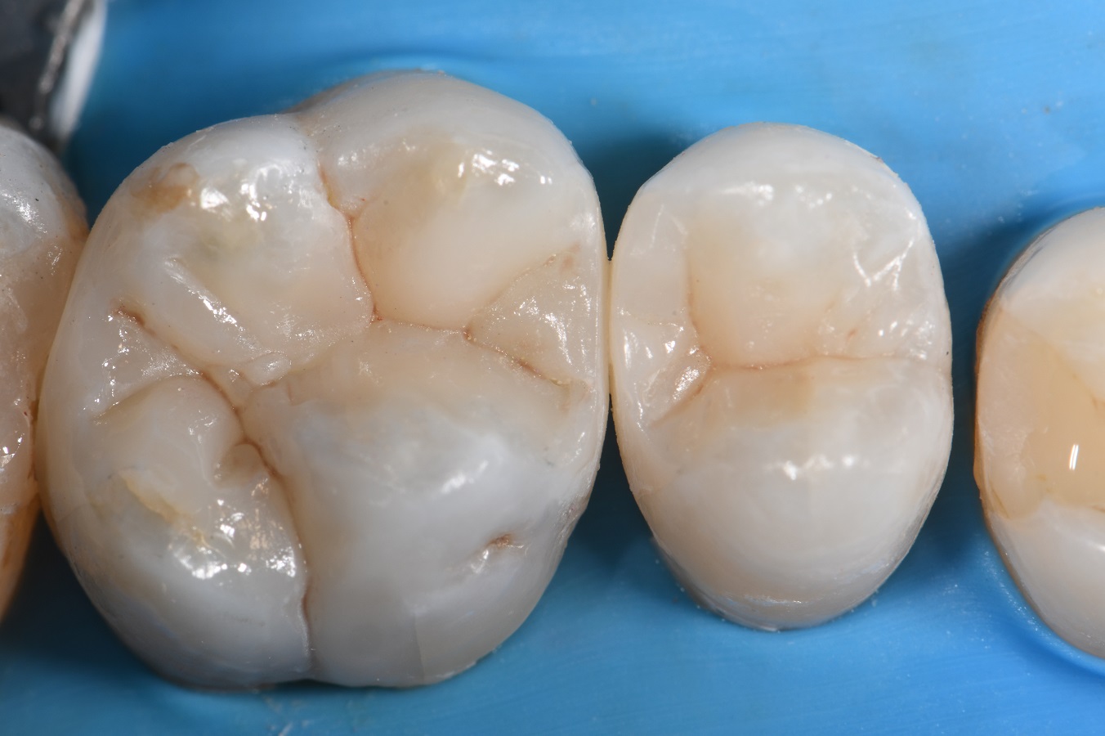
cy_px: 368
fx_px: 4816
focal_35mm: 157
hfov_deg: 13.1
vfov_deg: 8.7
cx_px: 552
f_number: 32
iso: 200
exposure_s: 1/160
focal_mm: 105
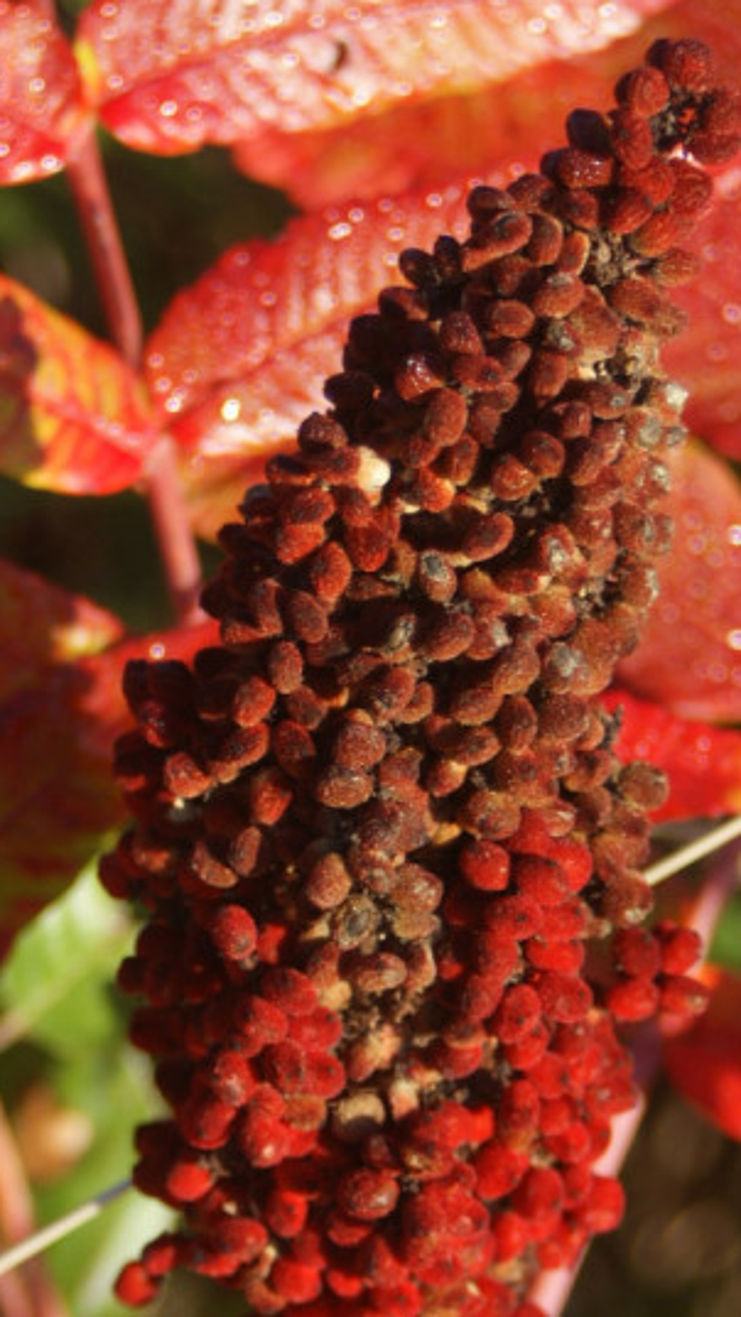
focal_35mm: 95
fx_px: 3319
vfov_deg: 22.5
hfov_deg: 12.7
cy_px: 661
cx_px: 410
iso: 100
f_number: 5.6
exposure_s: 1/160
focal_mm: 60
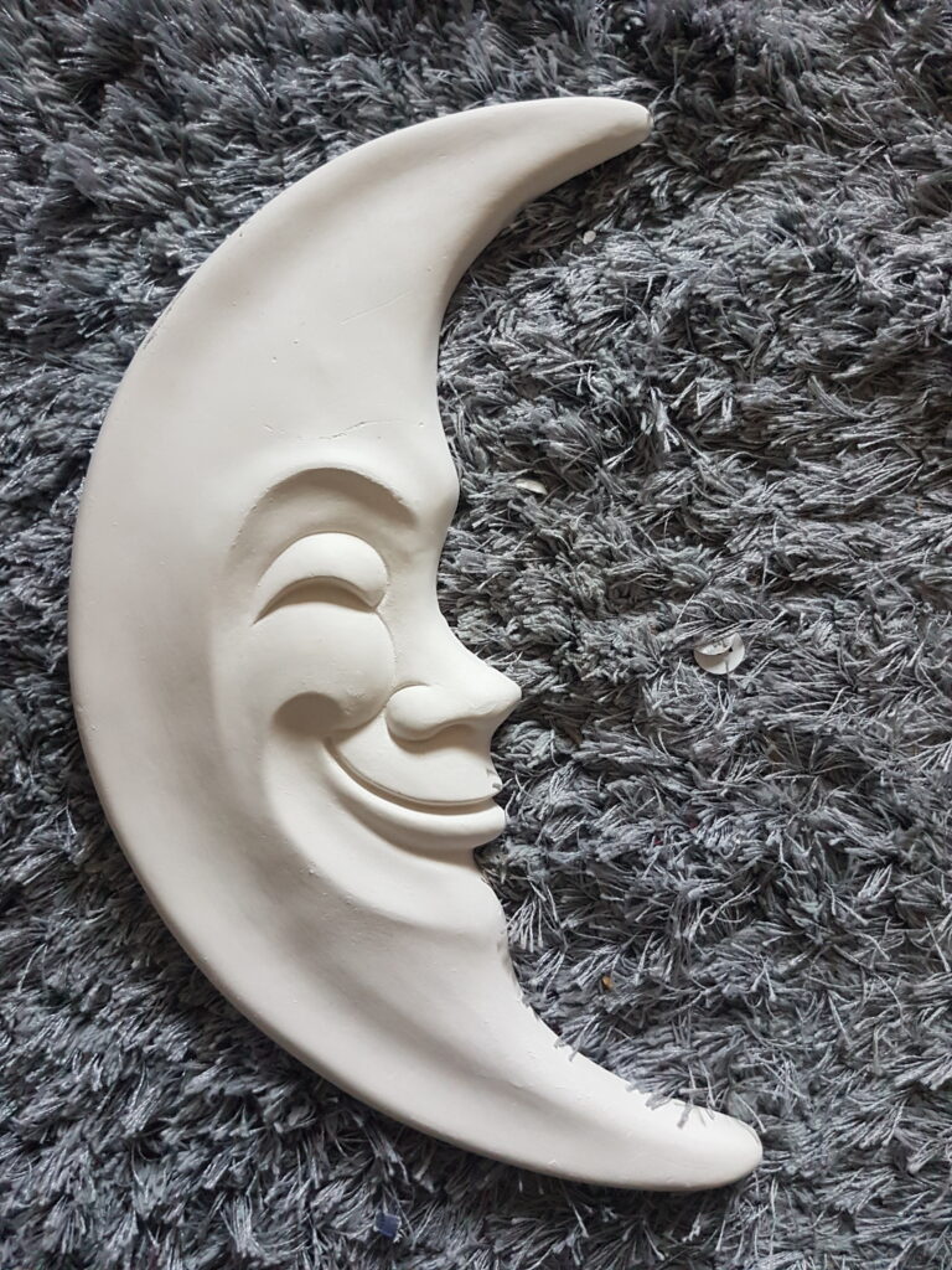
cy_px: 635
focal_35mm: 26
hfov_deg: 53.1
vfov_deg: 67.3
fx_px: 953
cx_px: 476
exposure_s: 1/15
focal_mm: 4.2
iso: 200
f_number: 1.7
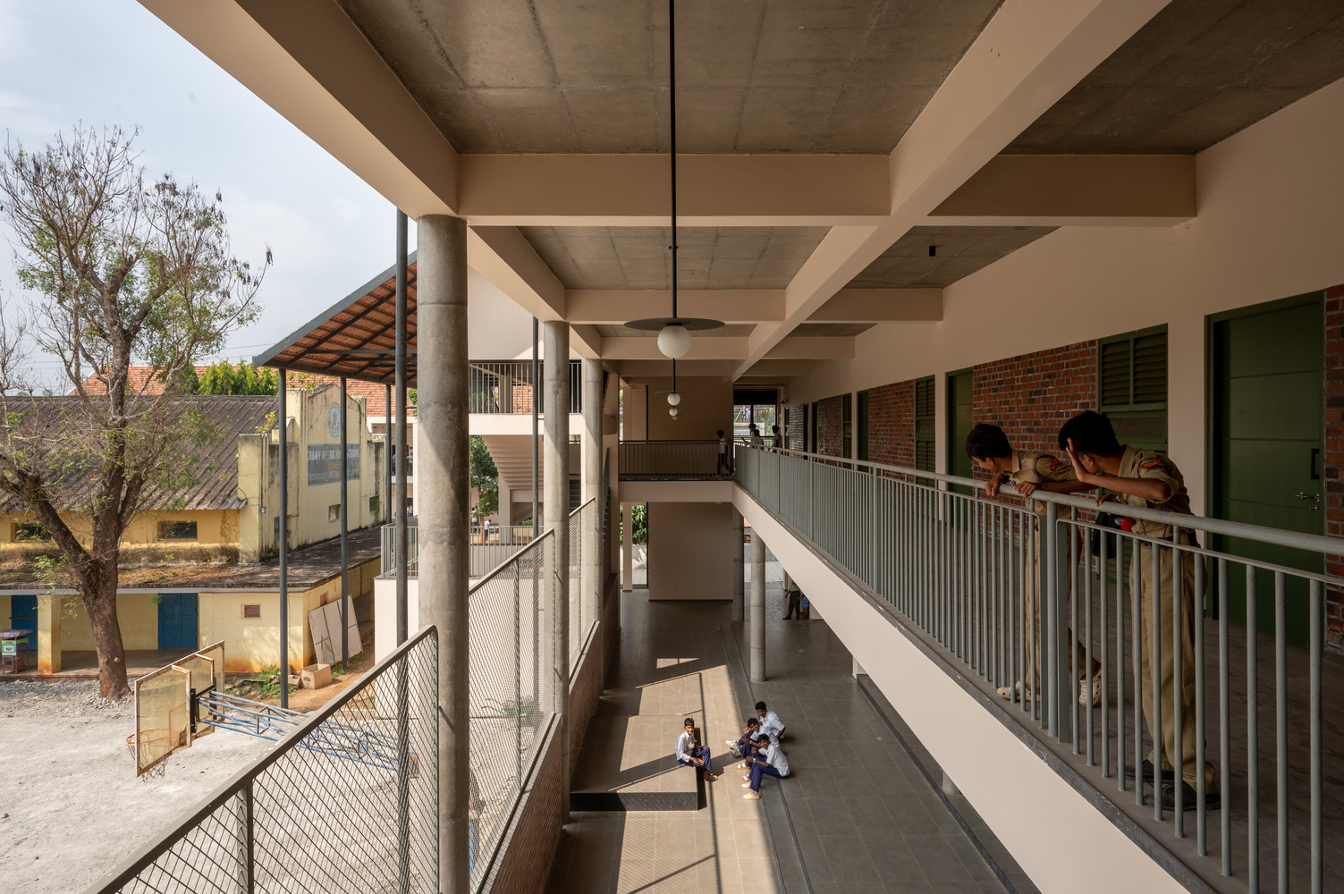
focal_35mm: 21
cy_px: 447
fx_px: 783
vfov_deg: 59.4
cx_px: 672
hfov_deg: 81.2
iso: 100
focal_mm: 21
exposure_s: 1/100
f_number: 11
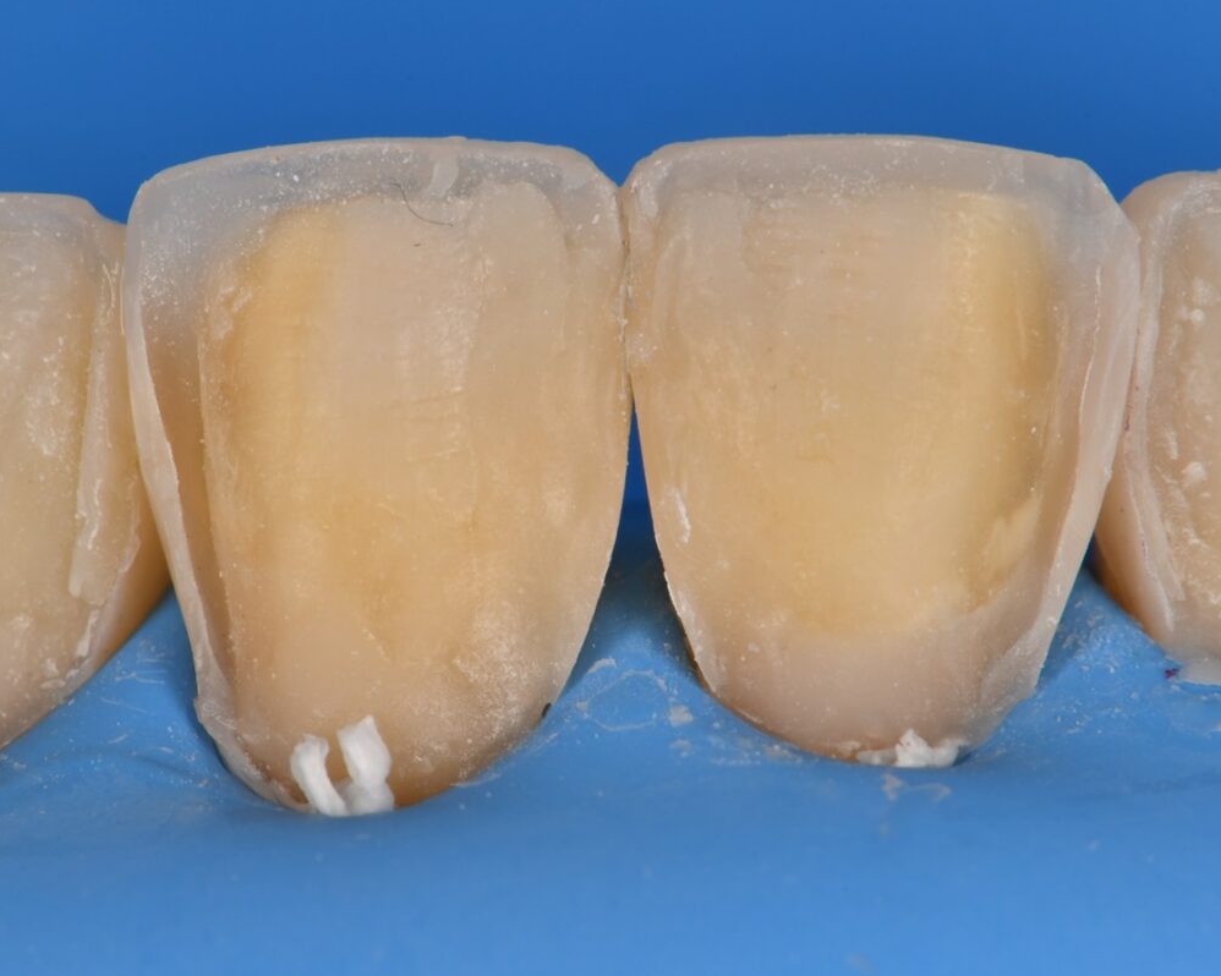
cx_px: 606
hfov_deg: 10.6
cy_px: 423
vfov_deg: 8.5
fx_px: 6576
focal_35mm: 182
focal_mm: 105
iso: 200
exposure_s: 1/160
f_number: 32
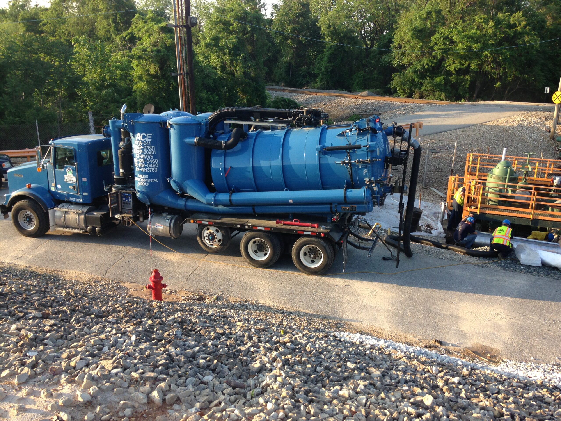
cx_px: 280
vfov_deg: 42.9
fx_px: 535
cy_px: 210
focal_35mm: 33
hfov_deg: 55.4
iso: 50
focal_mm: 4.12
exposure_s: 1/227
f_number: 2.4
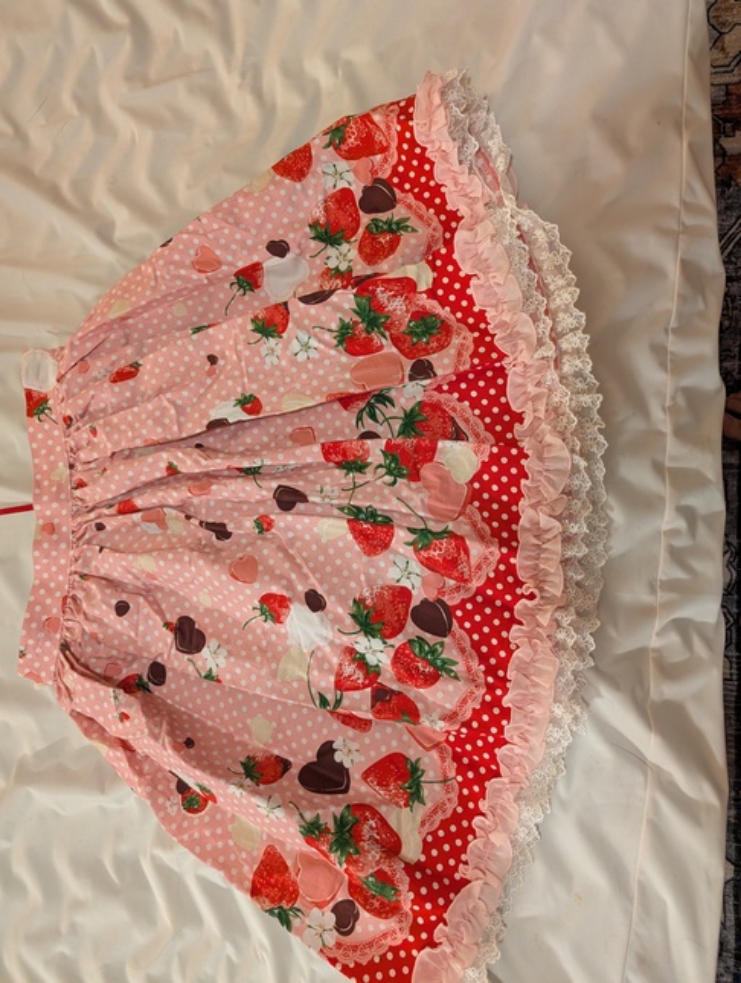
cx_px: 370
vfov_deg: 71.5
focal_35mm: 24
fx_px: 683
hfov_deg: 57.0
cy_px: 492
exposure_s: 1/125
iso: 1464
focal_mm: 6.9
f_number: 1.68
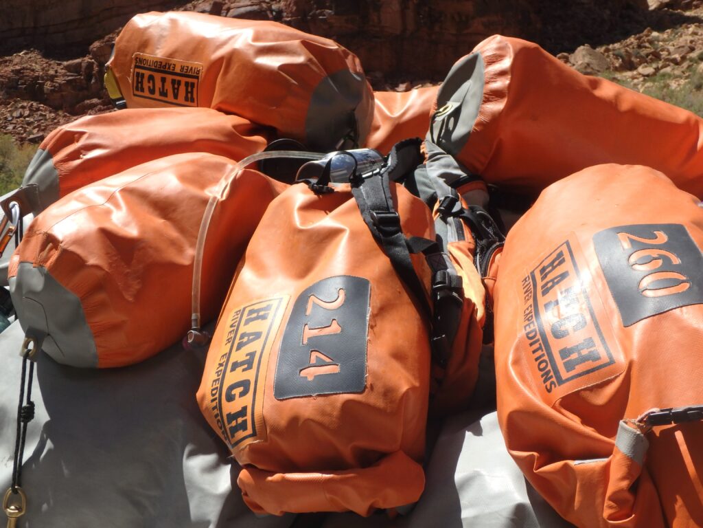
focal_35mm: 42
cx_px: 352
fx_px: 853
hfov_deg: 44.8
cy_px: 264
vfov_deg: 34.3
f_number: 5.2
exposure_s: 1/640
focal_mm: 7.5
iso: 125
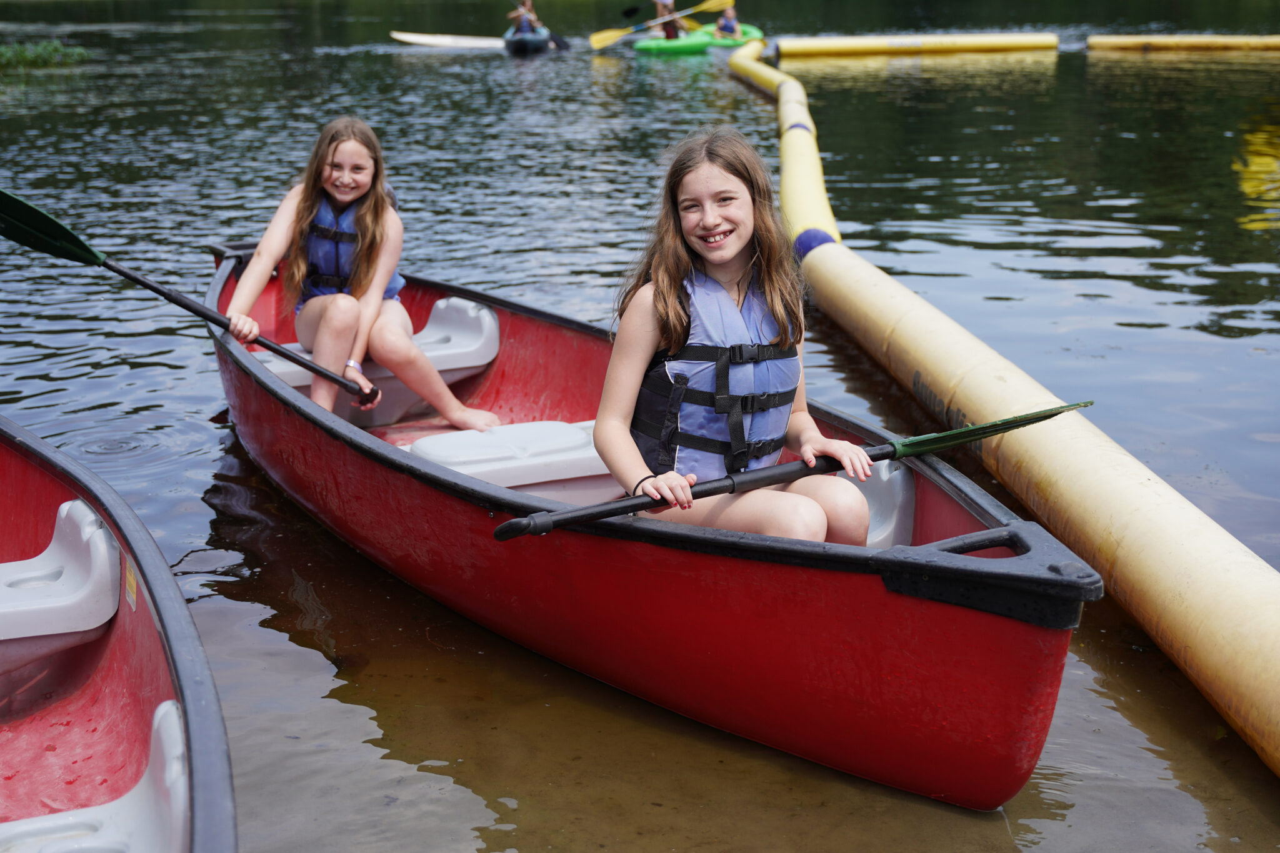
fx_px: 1849
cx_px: 640
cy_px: 426
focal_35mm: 52
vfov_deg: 26.0
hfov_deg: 38.2
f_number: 2.8
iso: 160
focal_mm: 34.7
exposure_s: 1/1600
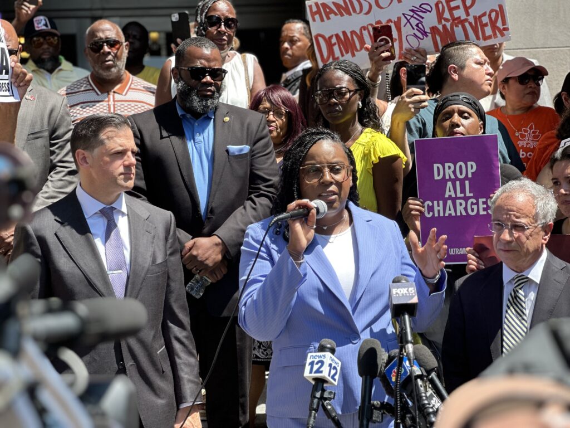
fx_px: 1268
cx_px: 285
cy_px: 214
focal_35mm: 77
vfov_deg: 19.1
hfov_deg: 25.3
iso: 32
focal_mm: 9
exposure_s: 1/161
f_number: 2.8
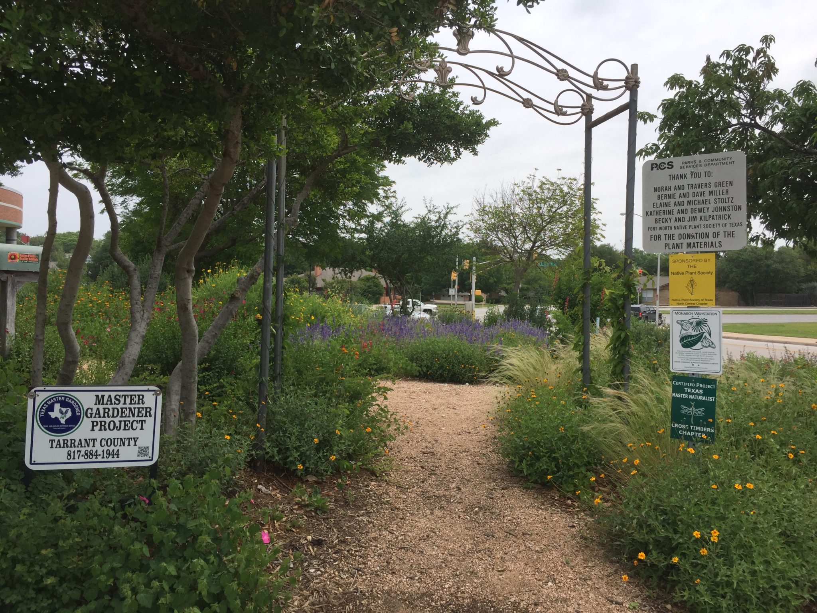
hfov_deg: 61.7
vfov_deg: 48.2
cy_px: 306
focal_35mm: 29
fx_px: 684
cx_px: 408
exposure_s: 1/1721
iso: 32
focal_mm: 4.15
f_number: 2.2
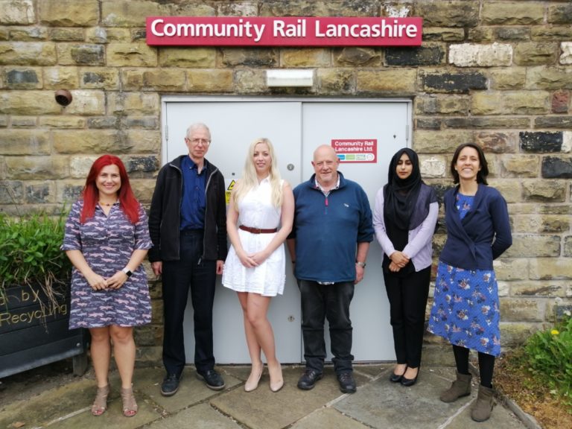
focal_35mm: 27
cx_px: 286
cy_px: 214
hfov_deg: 65.3
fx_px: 446
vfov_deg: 51.4
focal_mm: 3.88
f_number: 1.8
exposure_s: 1/345
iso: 50
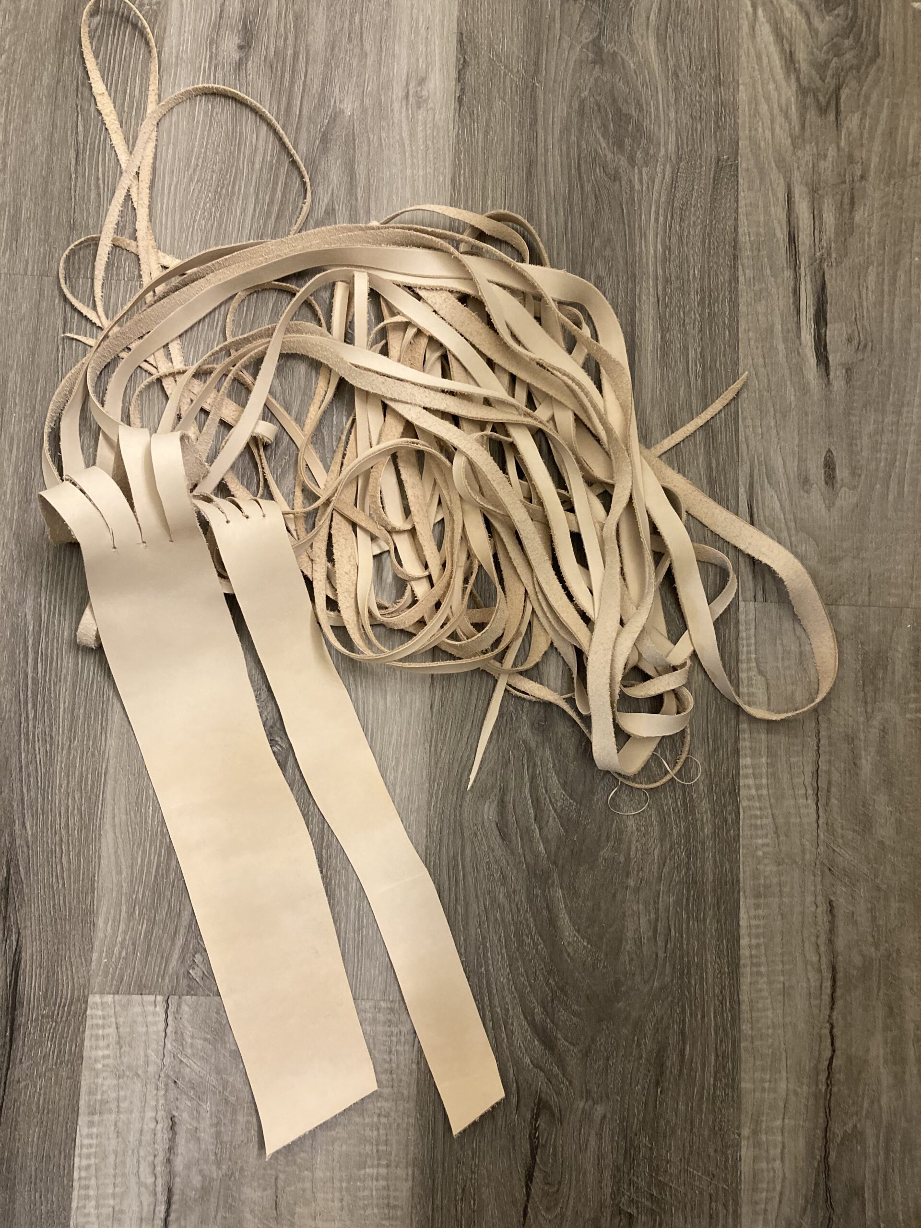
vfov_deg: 63.4
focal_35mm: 28
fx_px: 993
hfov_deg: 49.7
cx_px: 460
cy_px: 614
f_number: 1.8
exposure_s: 1/60
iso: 250
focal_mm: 3.99
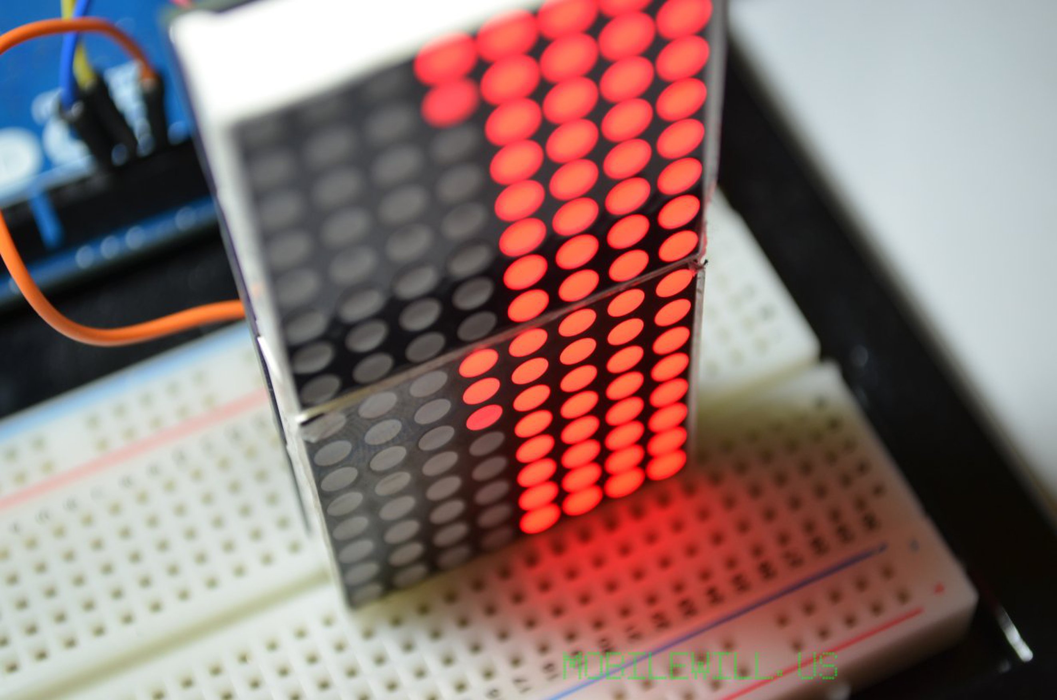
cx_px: 528
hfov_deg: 28.1
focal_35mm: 72
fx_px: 2110
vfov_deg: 18.8
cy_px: 350
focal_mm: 48
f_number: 5.6
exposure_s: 1/25
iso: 250
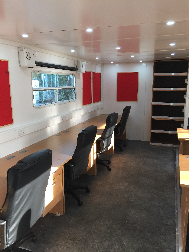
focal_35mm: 29
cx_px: 94
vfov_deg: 61.7
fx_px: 211
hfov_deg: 48.2
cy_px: 126
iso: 40
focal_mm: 4.15
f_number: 2.2
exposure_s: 1/33
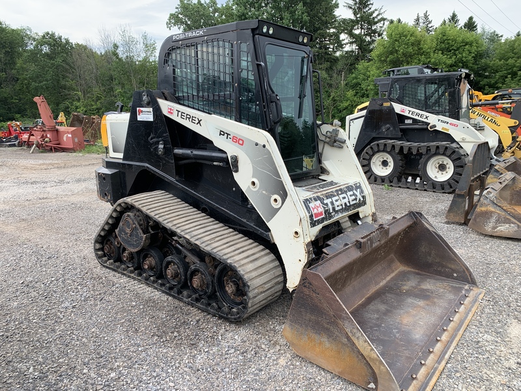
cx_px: 260
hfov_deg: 67.3
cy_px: 196
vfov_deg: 53.1
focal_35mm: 26
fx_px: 391
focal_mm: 4.25
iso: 25
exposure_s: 1/184
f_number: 1.8
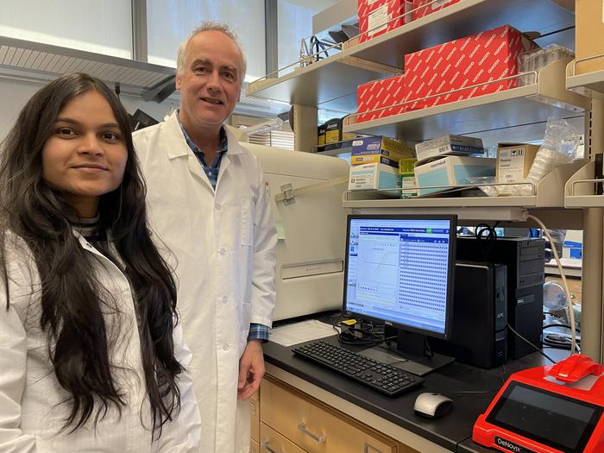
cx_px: 302
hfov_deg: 67.3
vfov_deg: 53.1
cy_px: 226
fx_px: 454
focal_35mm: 26
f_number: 1.6
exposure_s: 1/60
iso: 160
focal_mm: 4.2
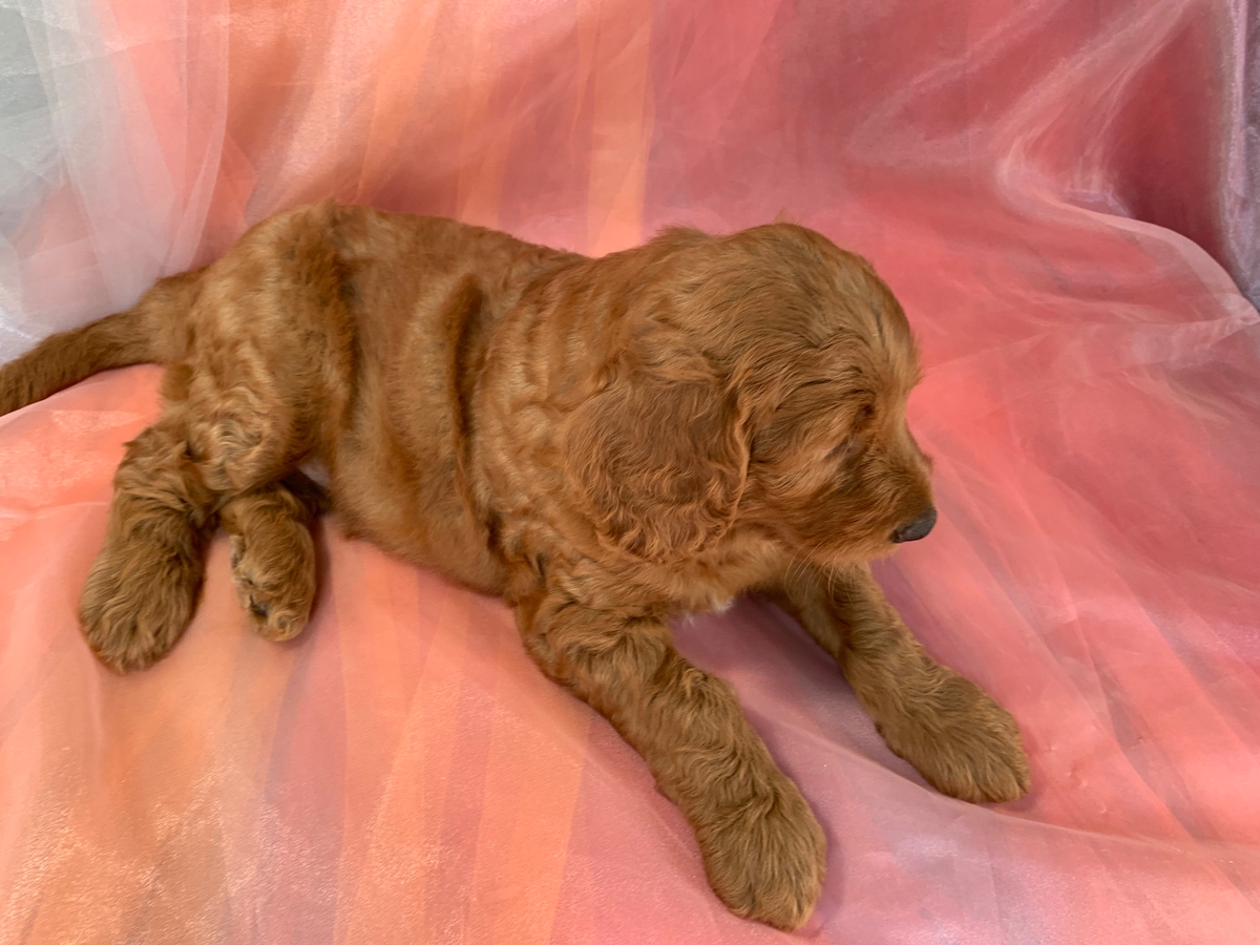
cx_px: 630
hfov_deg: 67.3
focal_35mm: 26
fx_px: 946
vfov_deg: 53.1
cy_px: 472
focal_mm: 4.25
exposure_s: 1/60
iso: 64
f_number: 1.8
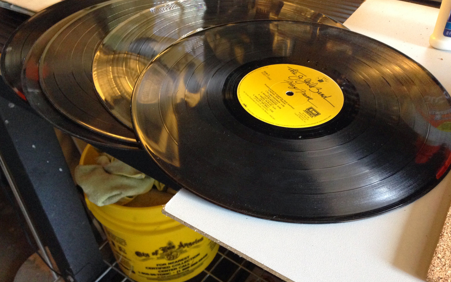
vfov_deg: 35.3
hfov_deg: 54.0
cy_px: 125
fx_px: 442
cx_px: 224
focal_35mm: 36
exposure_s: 1/20
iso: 320
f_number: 2.4
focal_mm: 4.12
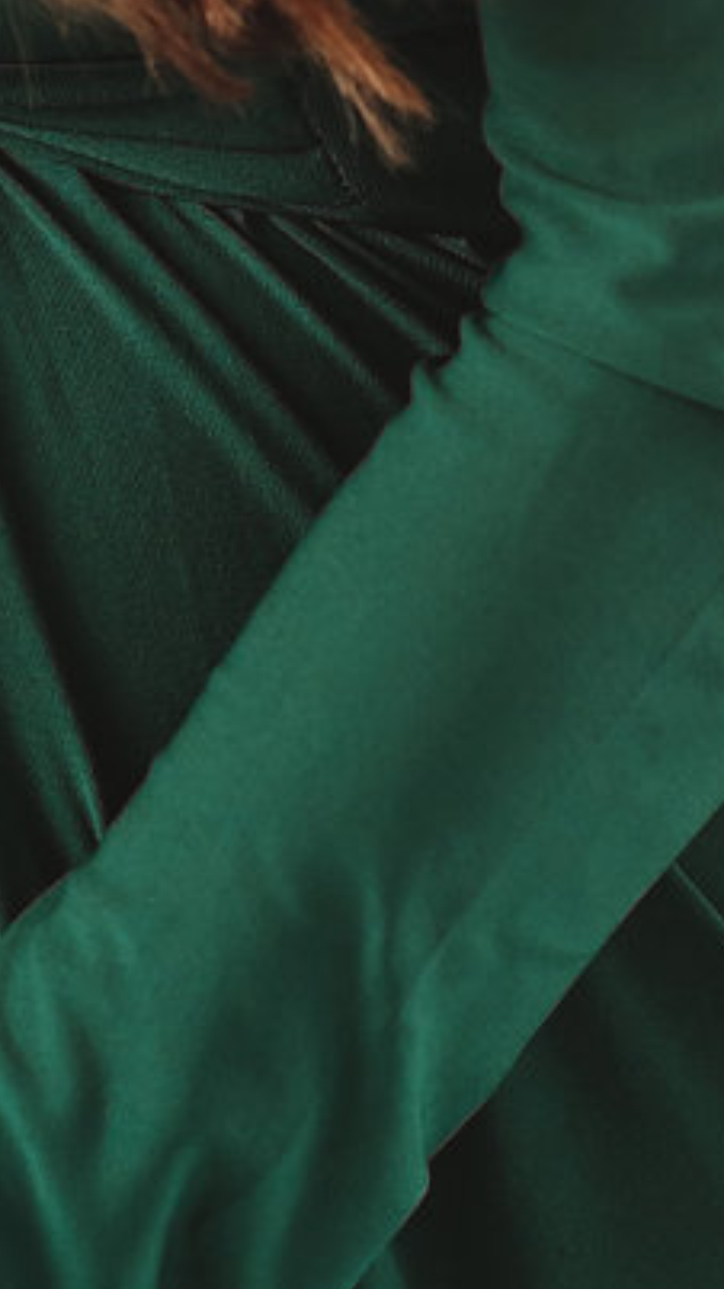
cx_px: 179
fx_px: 13589
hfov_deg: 3.1
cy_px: -888
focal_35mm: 398
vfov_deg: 5.4
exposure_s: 1/200
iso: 250
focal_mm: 85
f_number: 3.5
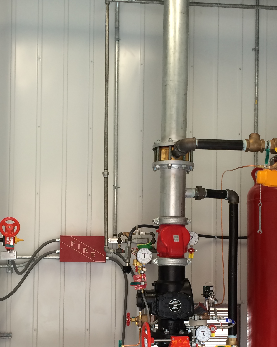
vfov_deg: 36.1
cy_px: 242
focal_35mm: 51
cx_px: 124
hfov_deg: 29.7
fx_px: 523
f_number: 2.2
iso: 40
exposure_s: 1/40
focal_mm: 4.12
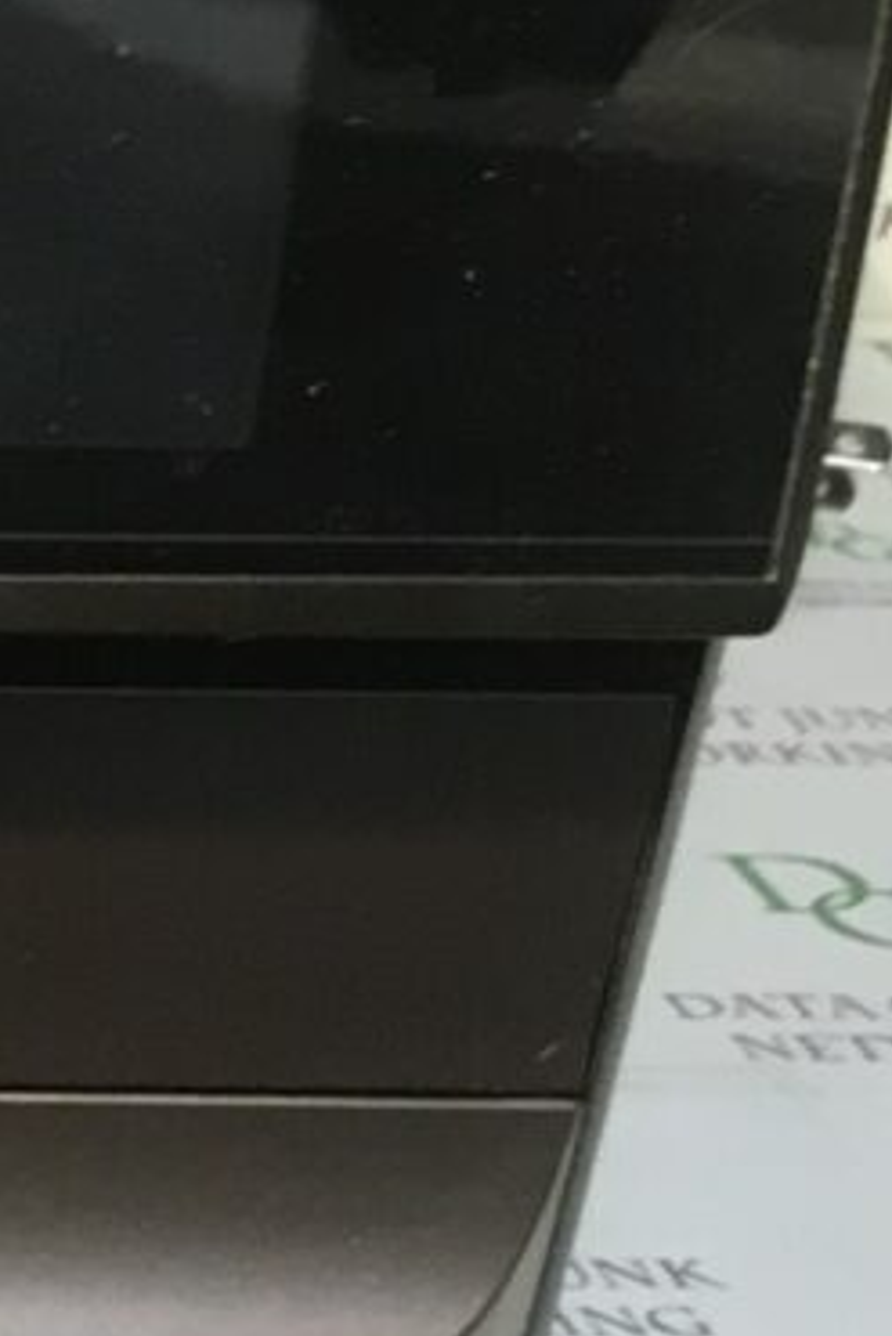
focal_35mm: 167
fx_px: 6201
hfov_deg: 6.8
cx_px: -2373
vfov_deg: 12.3
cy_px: 502
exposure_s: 1/30
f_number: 2.2
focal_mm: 4.15
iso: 80
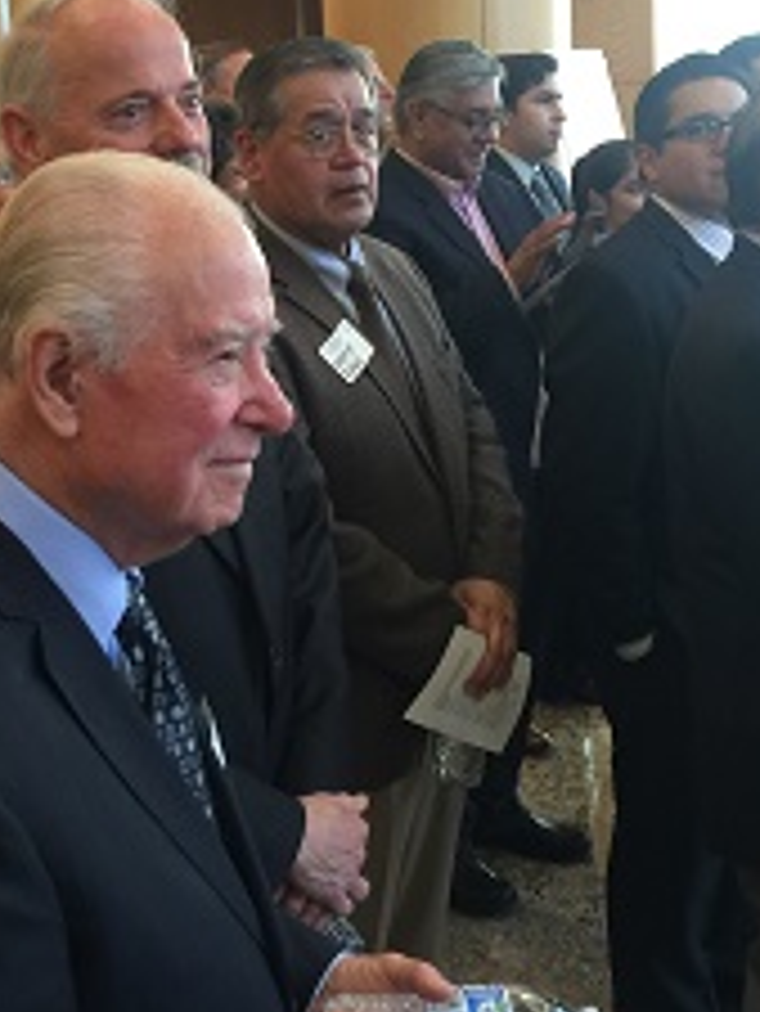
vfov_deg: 33.1
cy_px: 387
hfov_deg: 25.1
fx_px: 1696
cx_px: 236
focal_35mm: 58
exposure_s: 1/15
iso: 50
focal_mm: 4.15
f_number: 2.2
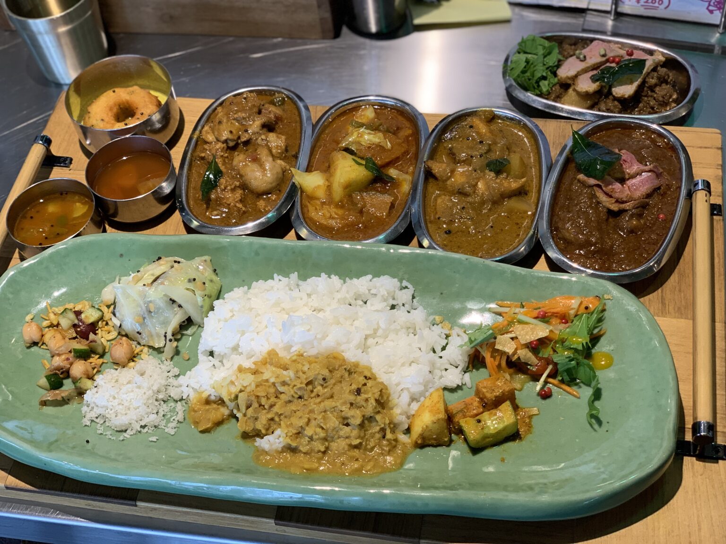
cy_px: 272
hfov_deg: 36.8
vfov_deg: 28.0
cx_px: 363
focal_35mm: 52
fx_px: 1091
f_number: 2.4
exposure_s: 1/50
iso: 64
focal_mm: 6
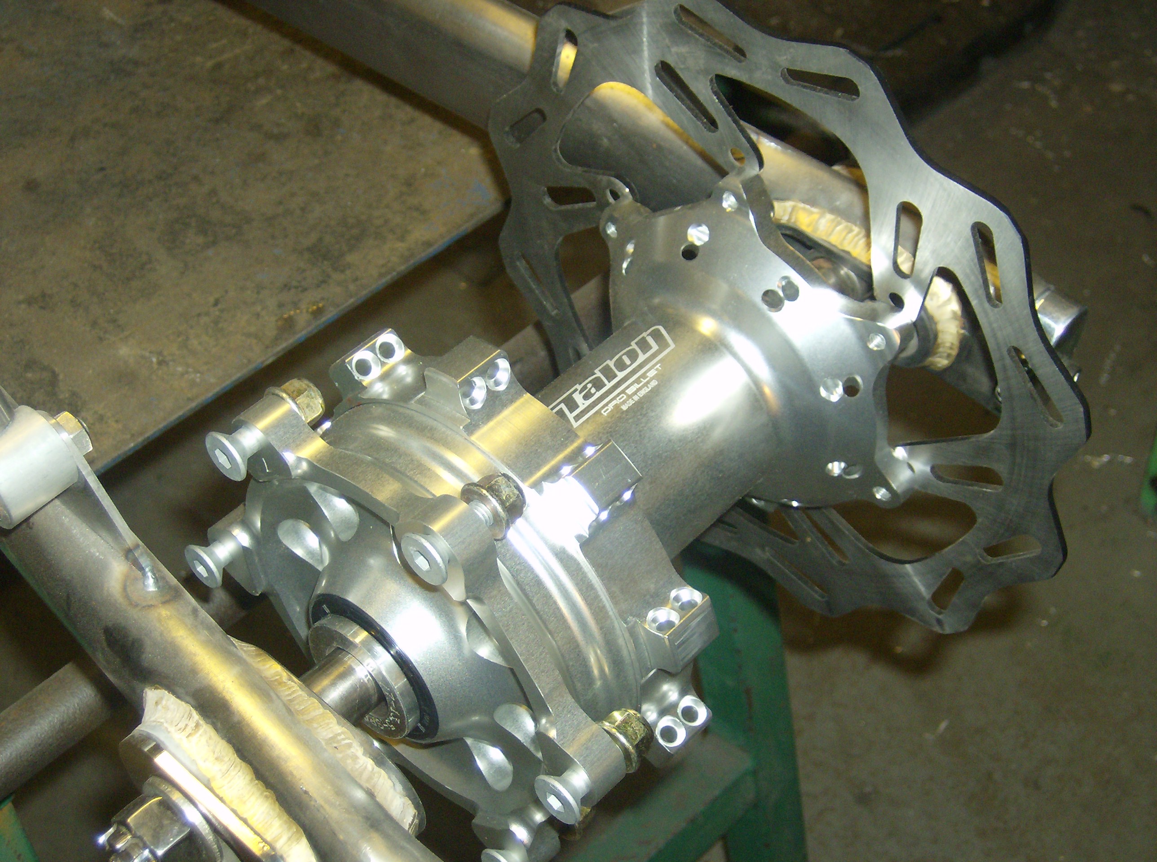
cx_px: 578
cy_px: 431
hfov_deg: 34.4
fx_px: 1868
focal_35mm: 56
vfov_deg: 26.0
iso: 200
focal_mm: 9.3
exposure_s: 1/82.2
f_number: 3.4
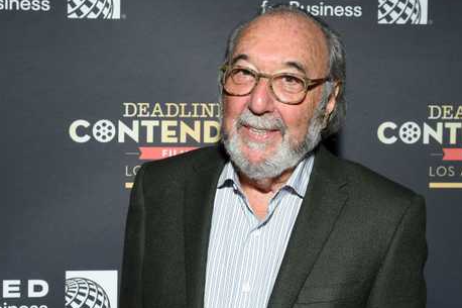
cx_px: 273
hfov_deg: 36.1
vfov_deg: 24.6
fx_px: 706
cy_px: 182
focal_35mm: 55
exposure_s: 1/160
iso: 1600
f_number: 6.3
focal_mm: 35
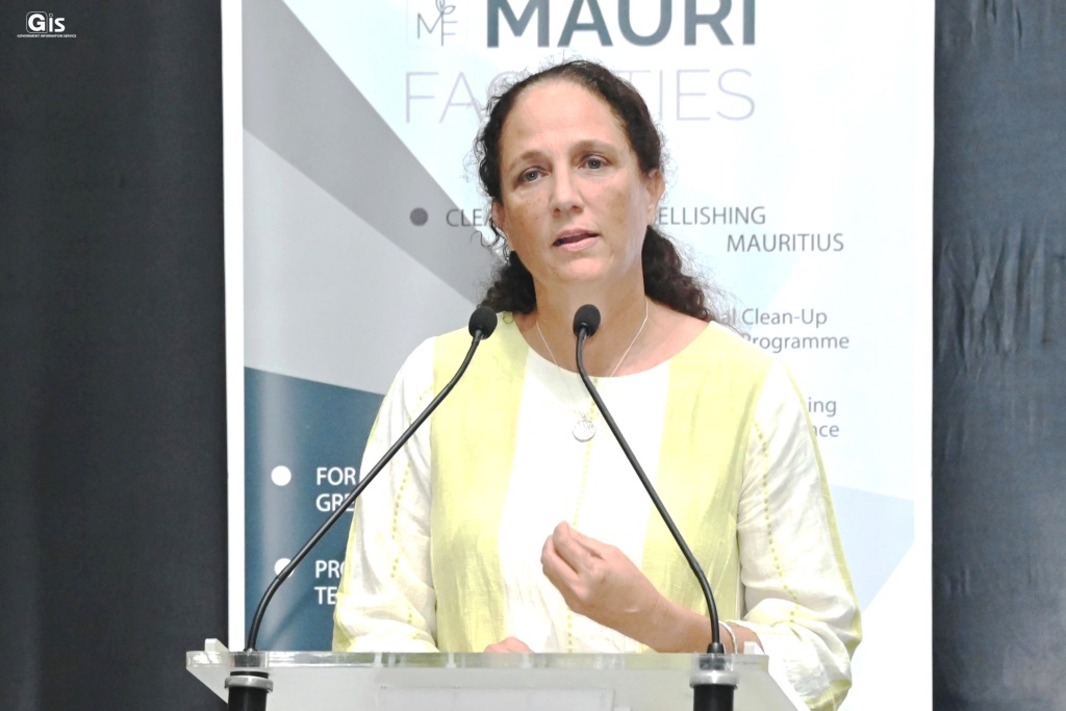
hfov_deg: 15.2
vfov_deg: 10.2
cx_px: 533
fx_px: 3998
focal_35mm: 135
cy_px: 356
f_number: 7.1
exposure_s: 1/160
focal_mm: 135
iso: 6400
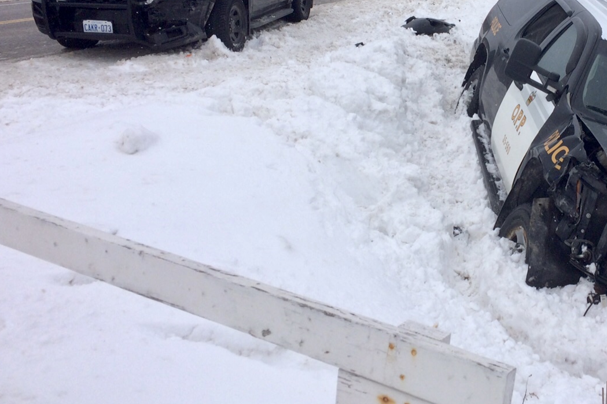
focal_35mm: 46
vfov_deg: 28.8
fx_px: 775
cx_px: 456
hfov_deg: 41.5
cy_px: 99
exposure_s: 1/774
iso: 32
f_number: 2.2
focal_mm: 4.15
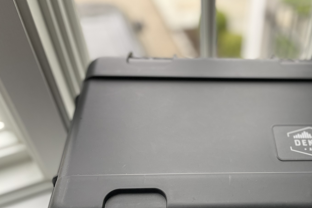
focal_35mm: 40
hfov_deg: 47.1
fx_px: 347
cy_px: 166
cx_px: 224
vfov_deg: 32.5
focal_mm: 4.2
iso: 200
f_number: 1.6
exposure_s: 1/60
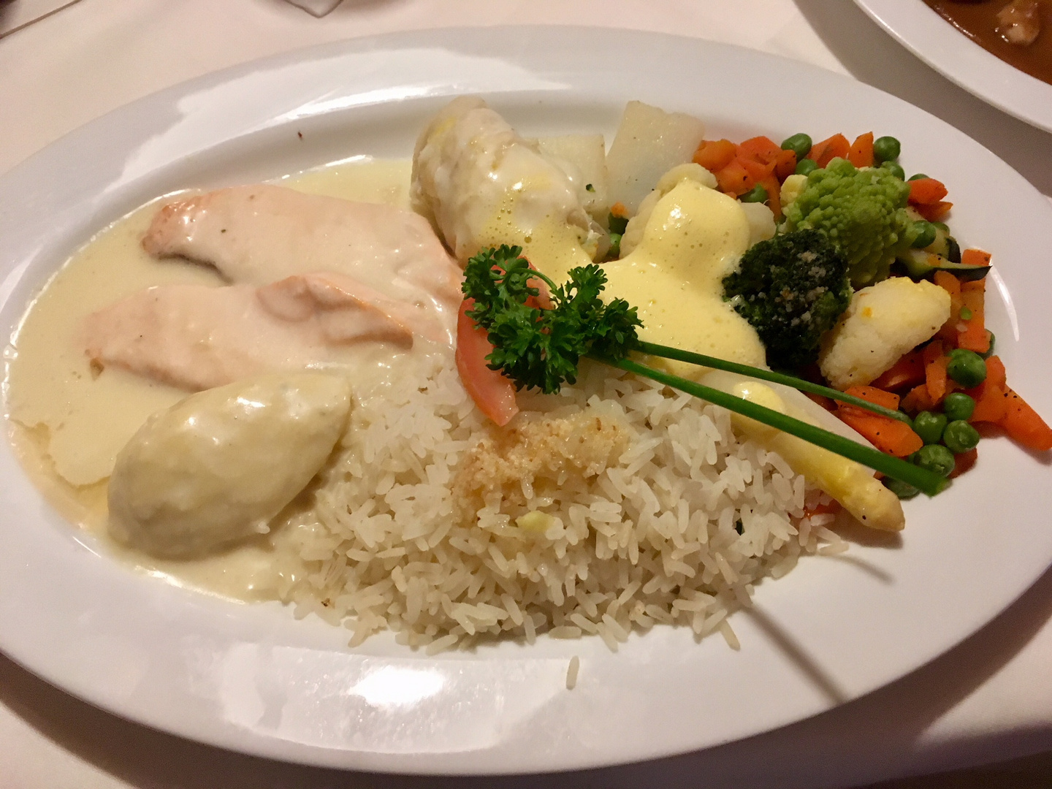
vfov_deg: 48.2
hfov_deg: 61.7
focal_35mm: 29
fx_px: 881
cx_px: 526
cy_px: 394
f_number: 2.2
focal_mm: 4.15
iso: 200
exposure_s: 1/20
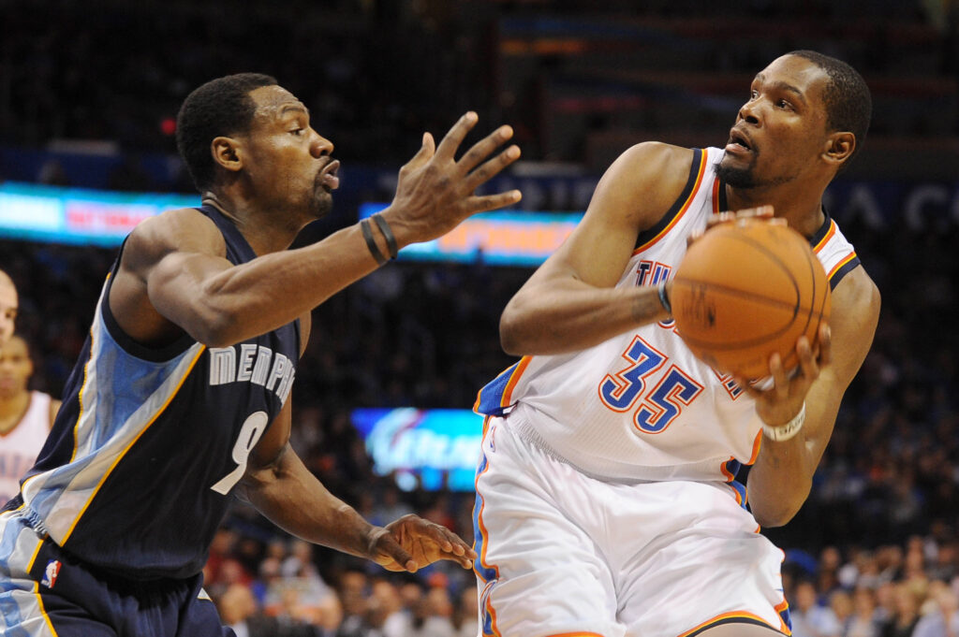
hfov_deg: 25.4
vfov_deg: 17.0
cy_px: 318
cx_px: 480
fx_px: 2129
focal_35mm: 80
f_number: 2.8
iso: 2000
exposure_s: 1/640
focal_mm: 80
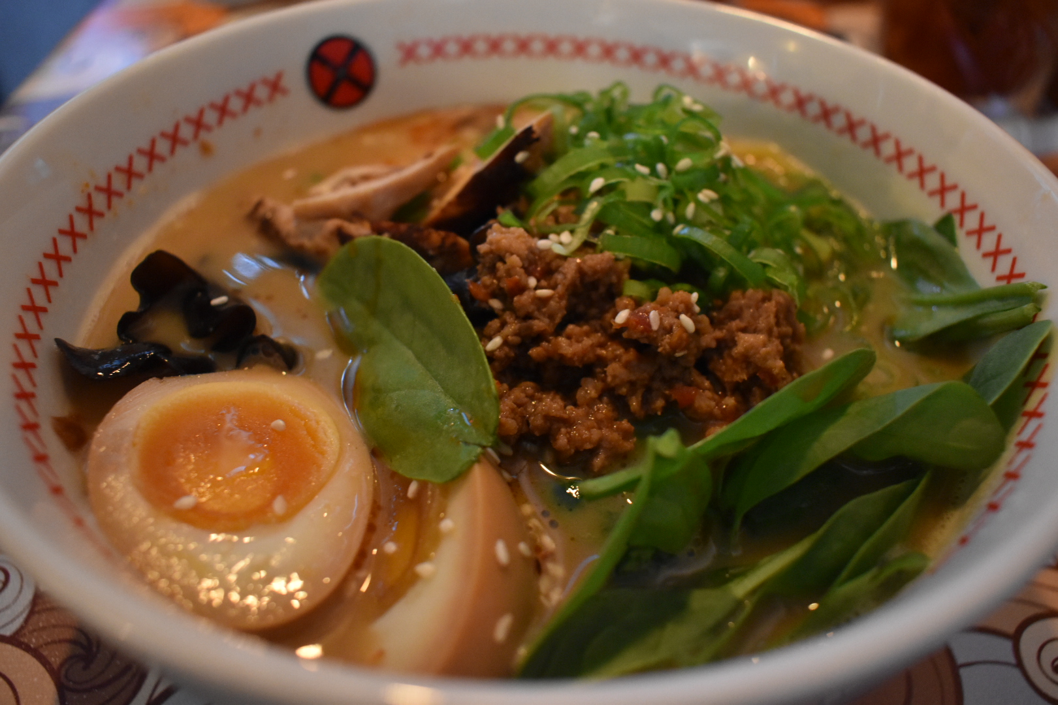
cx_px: 529
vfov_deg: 43.6
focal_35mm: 30
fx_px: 882
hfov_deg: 61.9
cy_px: 352
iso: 3200
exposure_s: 1/15
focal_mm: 20
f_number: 3.5
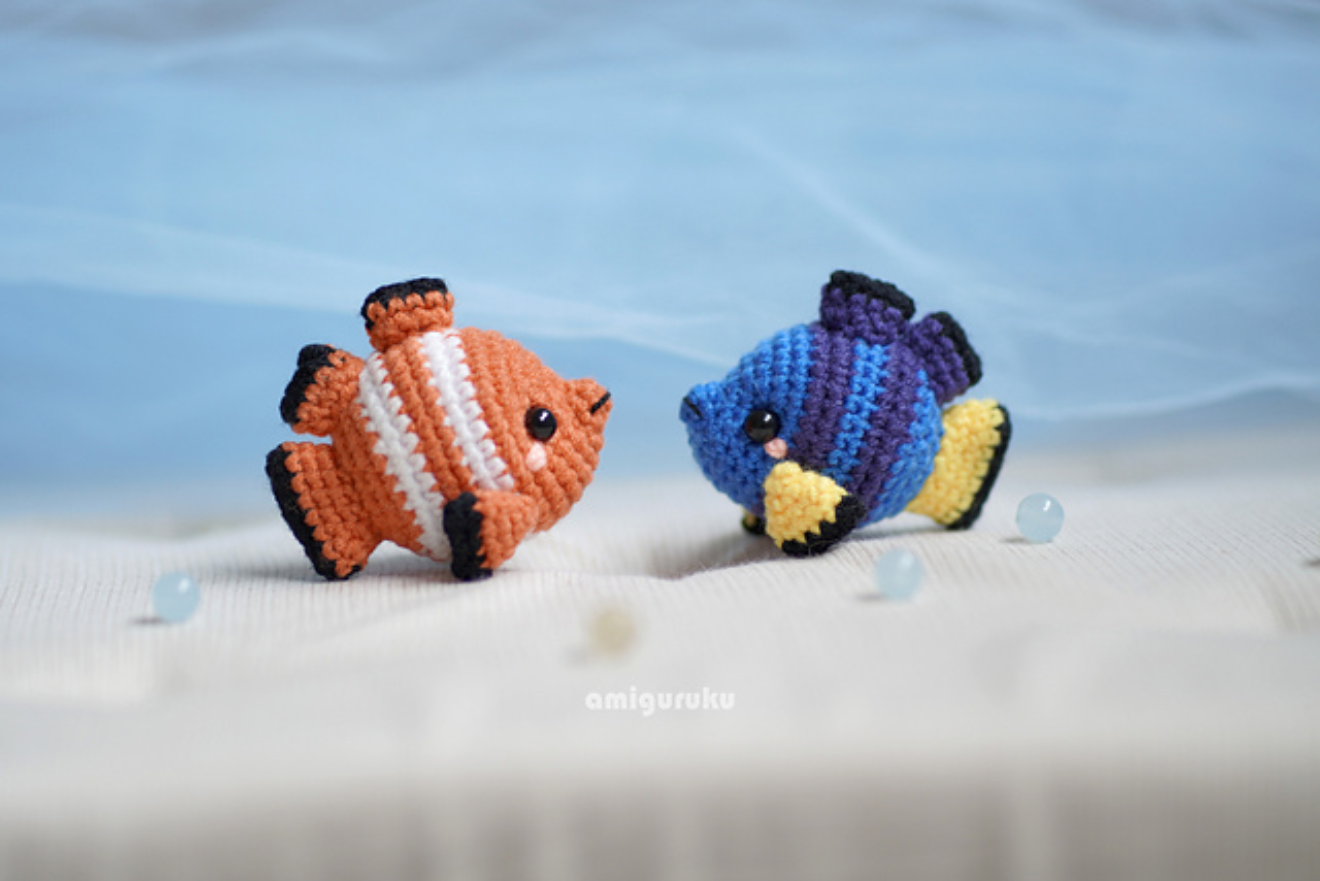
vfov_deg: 10.8
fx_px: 4676
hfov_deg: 16.1
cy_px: 440
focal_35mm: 128
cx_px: 660
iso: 160
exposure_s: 1/160
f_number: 2.2
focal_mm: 85
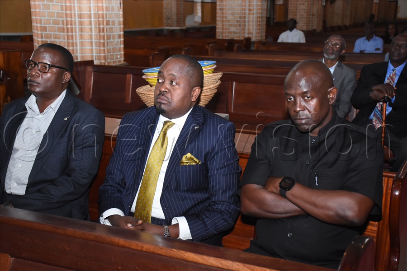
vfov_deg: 26.5
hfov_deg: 38.9
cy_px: 136
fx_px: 577
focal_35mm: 51
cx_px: 204
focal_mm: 34
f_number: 4.2
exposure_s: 1/100
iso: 2000
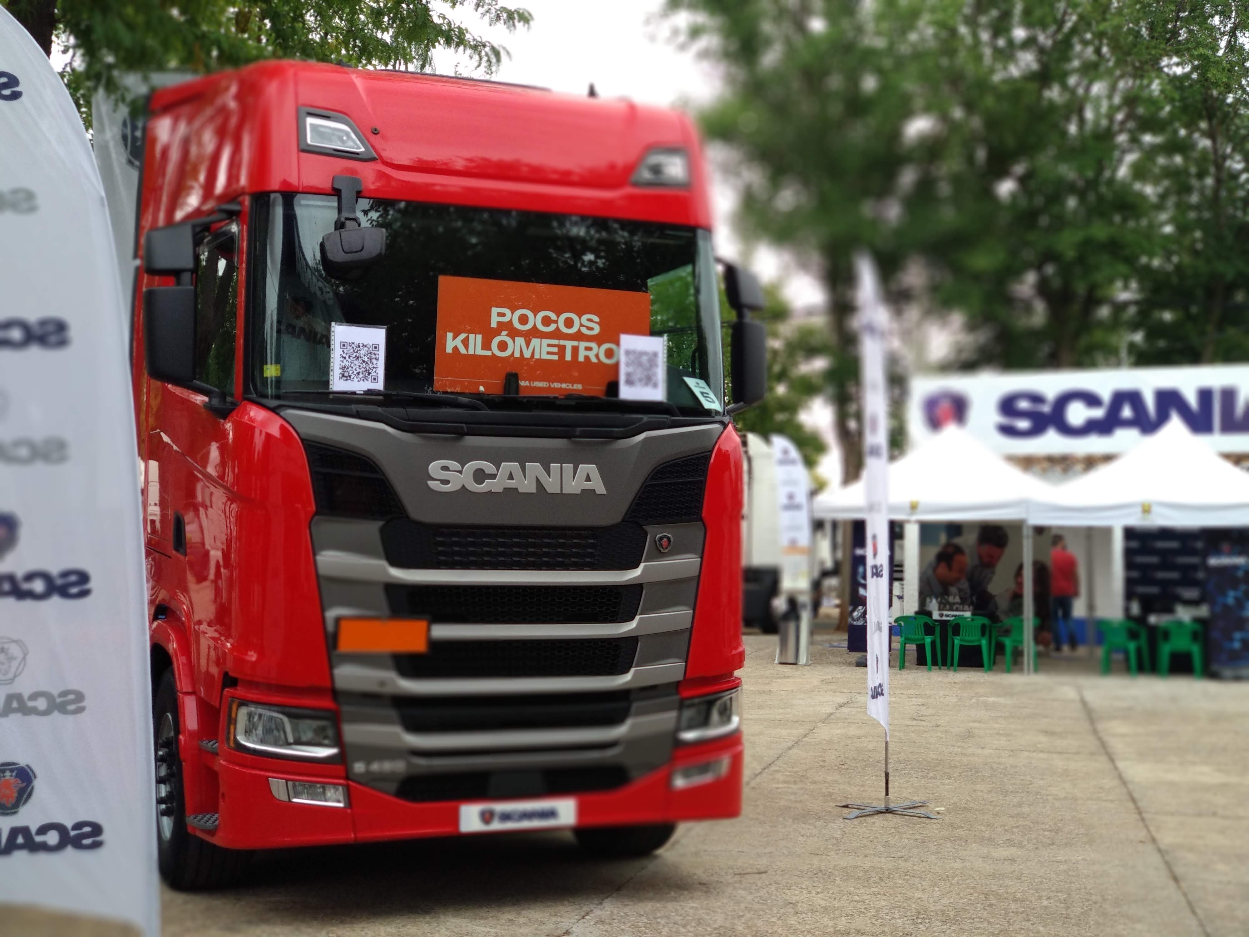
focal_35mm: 52
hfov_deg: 36.8
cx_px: 624
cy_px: 468
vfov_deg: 28.0
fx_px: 1876
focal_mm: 5.99
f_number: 2.6
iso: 200
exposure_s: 1/100
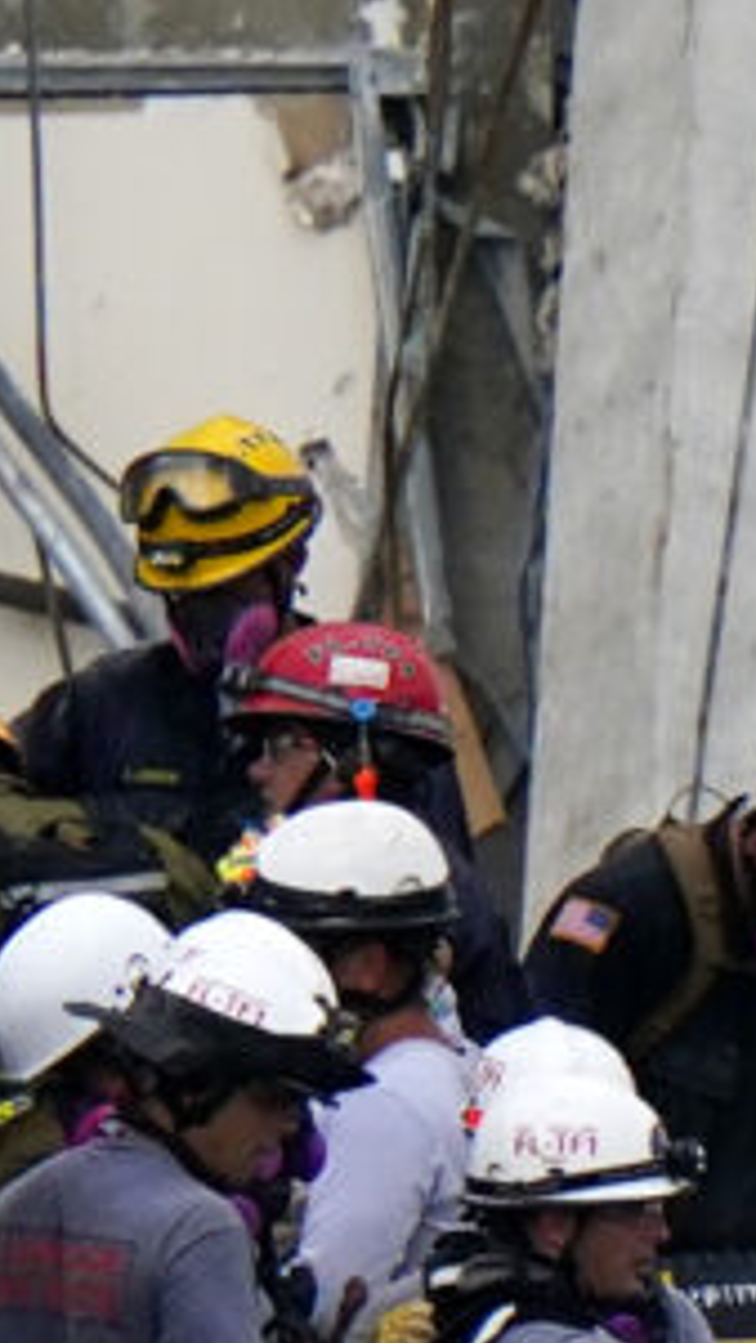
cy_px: 1670
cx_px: -1154
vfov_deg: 0.3
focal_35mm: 6426
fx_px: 228749
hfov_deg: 0.2
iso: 800
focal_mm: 800
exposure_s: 1/2000
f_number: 8
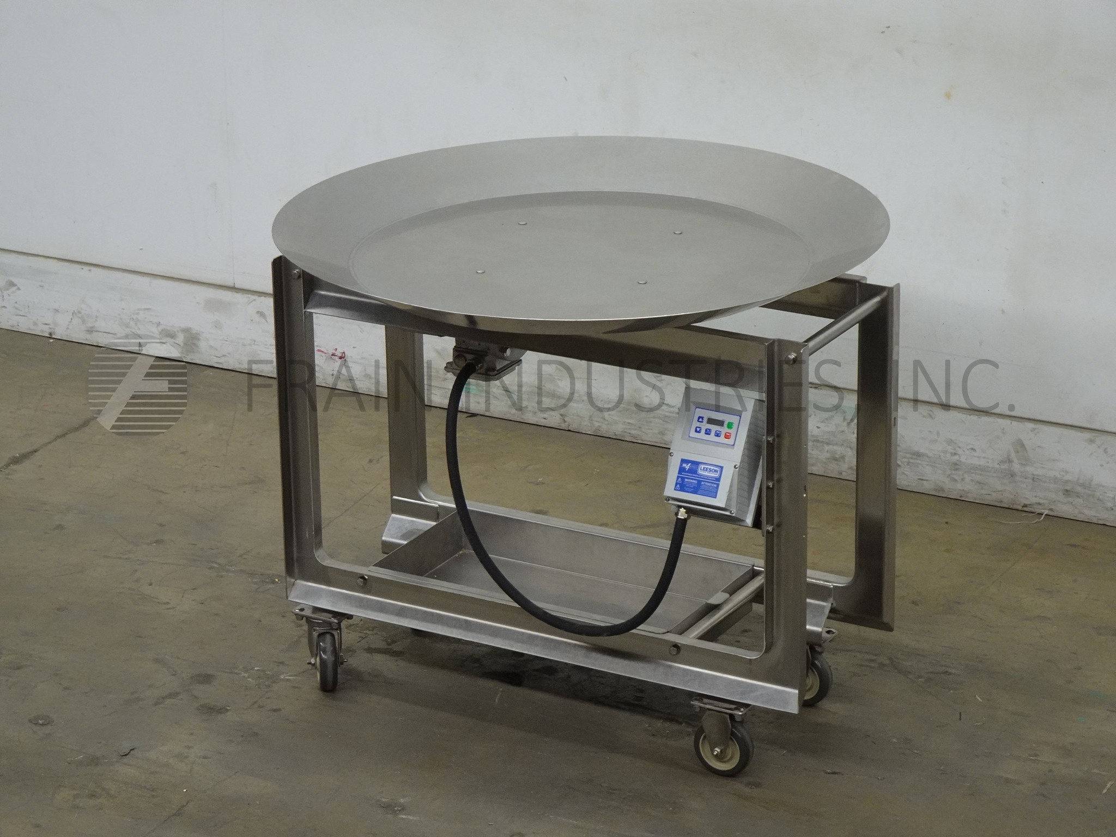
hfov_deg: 18.7
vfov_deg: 14.1
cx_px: 558
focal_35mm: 105
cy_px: 418
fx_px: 3385
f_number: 5
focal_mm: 16.63
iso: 800
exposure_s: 1/125
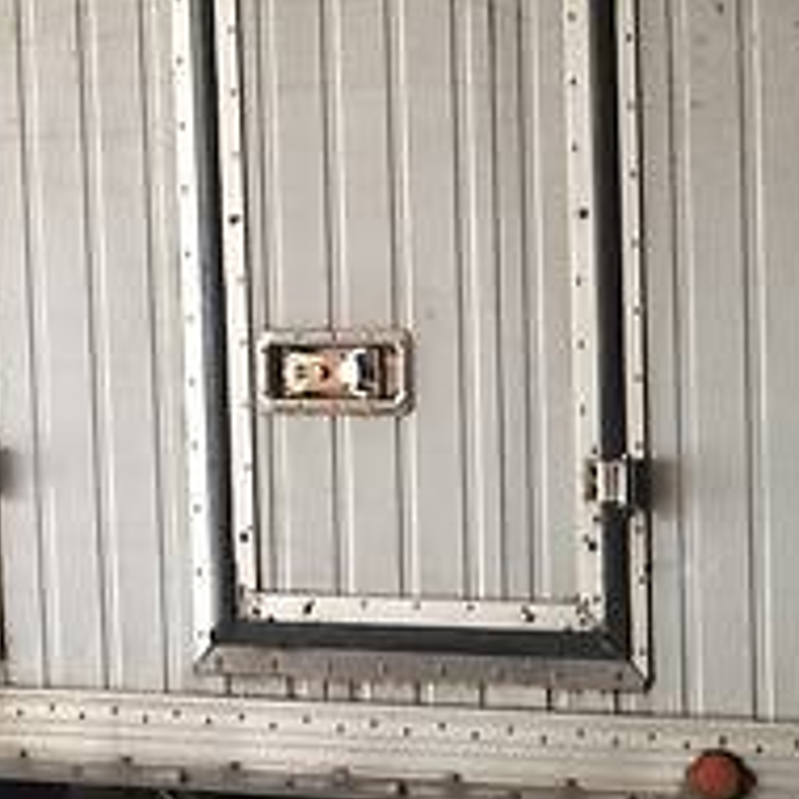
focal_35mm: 108
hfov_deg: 15.2
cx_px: 1093
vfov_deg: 16.1
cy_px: 471
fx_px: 2820
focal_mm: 4.2
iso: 100
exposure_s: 1/33
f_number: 2.2
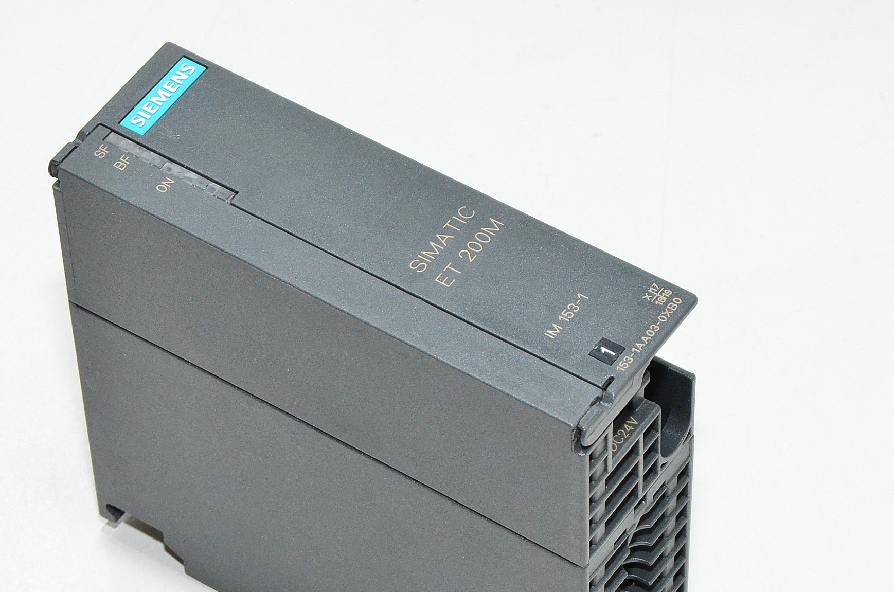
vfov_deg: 7.6
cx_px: 366
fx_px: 4478
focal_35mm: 181
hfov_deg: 11.4
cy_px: 407
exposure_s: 1/50
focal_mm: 85
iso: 1600
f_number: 16
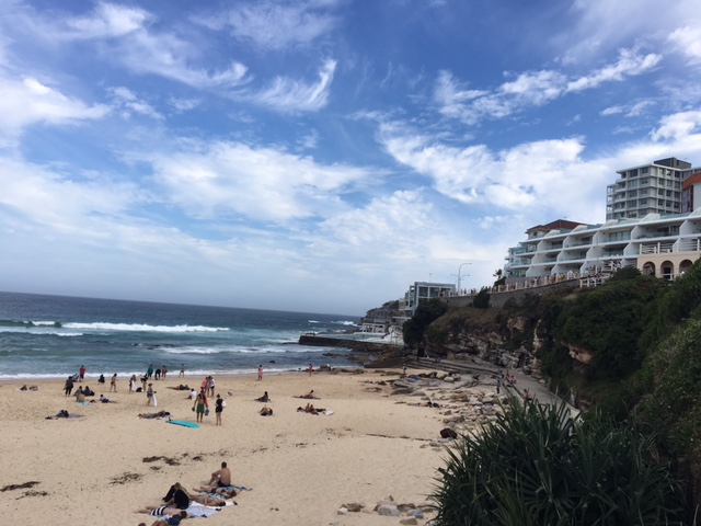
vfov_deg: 48.2
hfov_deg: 61.7
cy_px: 263
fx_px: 587
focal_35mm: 29
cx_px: 350
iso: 25
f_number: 2.2
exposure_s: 1/1789
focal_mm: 4.15
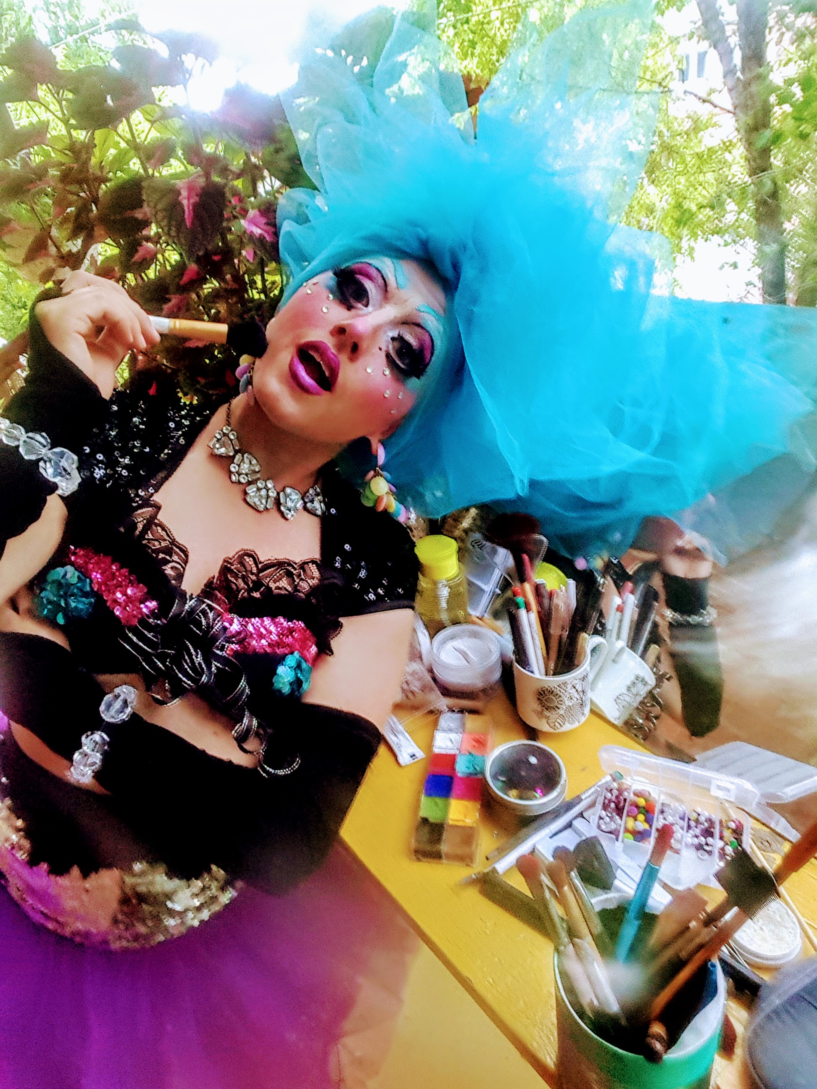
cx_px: 408
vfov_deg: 79.0
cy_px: 544
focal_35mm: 21
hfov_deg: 63.4
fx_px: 661
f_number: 1.7
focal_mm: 2.1
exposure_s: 1/25
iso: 160
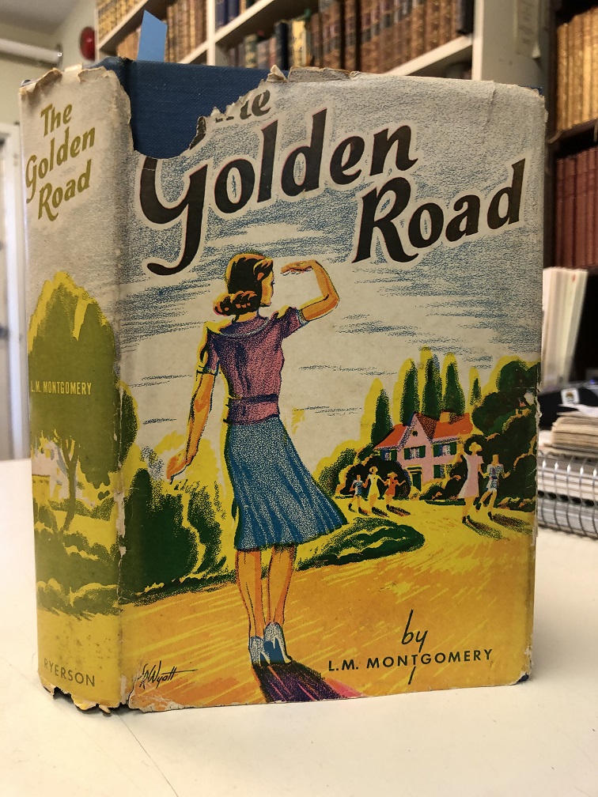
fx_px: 645
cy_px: 398
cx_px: 299
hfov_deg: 49.7
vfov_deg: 63.4
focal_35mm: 28
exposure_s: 1/17
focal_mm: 3.99
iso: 40
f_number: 1.8
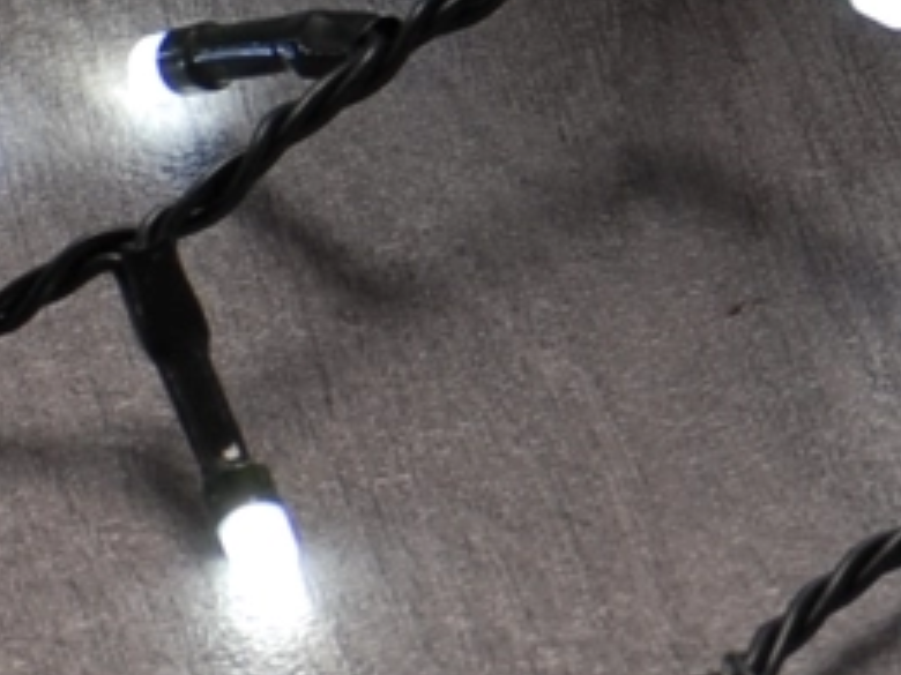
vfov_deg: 1.8
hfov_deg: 2.4
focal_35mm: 819
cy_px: -971
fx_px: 21317
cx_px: 2429
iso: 100
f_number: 8
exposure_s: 1/10
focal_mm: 72
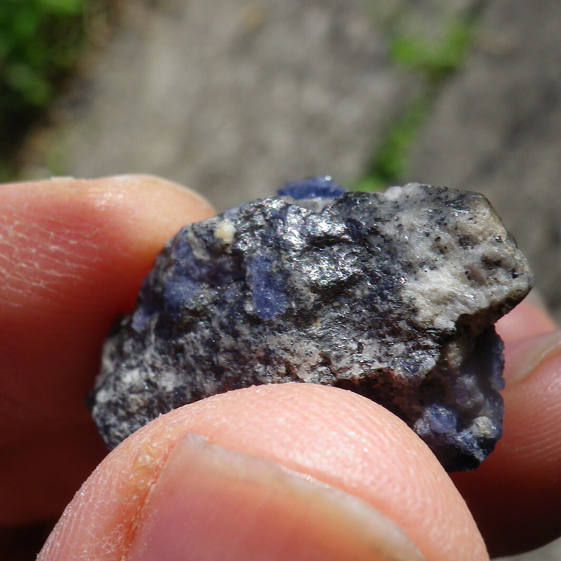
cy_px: 278
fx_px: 898
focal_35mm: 49
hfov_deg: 34.6
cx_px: 228
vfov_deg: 34.7
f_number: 10
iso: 80
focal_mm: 7.3
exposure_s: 1/80
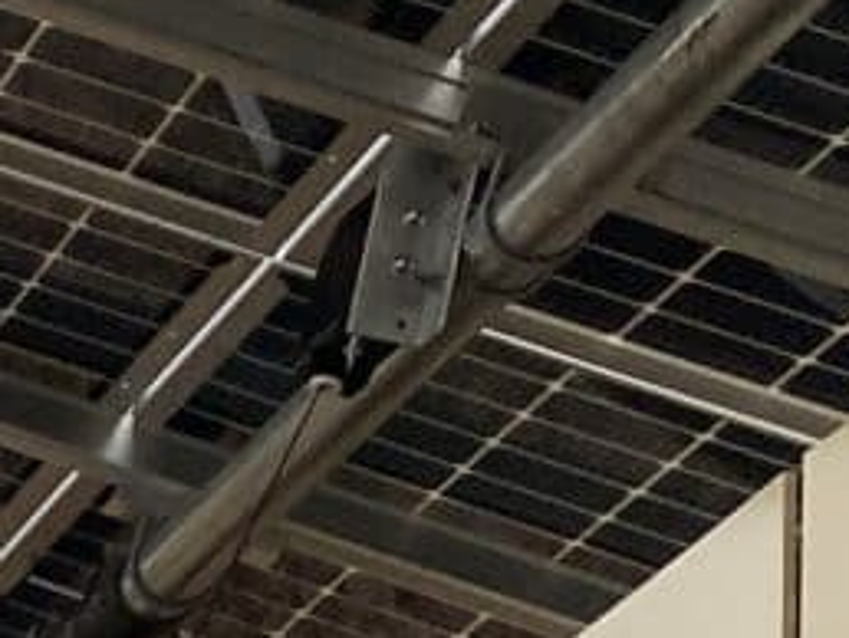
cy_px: 1884
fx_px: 5057
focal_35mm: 206
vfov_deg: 6.6
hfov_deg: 8.1
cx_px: -1790
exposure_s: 1/499
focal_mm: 4.25
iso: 32
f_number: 1.8
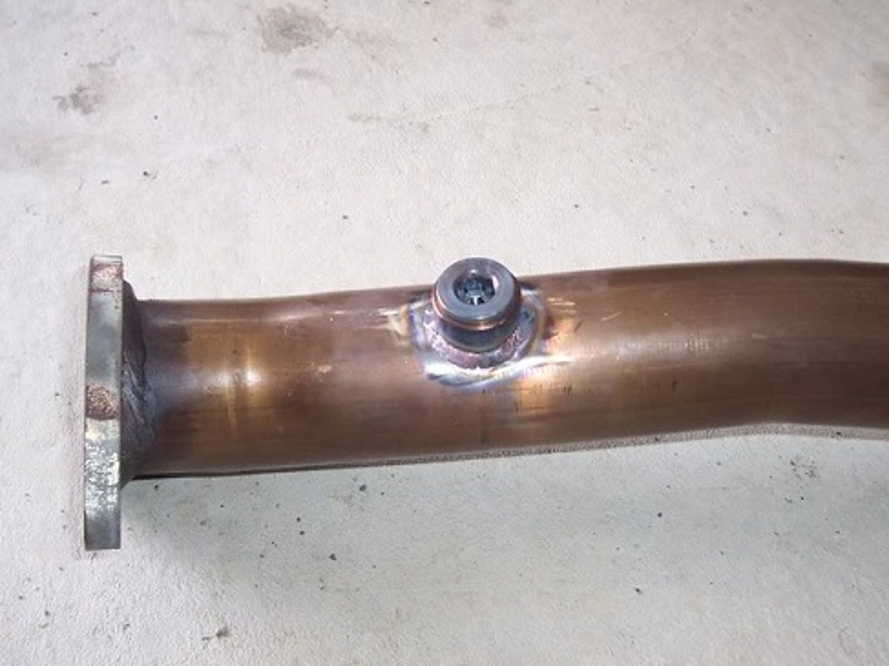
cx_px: 444
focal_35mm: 38
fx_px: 976
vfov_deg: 37.7
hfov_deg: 49.0
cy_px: 338
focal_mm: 5.6
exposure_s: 1/60
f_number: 2.8
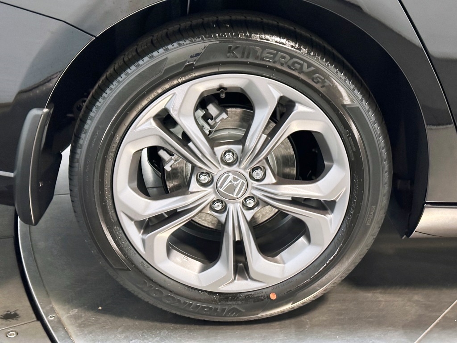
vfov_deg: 30.3
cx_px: 228
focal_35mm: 48
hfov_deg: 39.7
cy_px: 172
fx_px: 634
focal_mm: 6.86
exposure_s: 1/30
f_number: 1.78
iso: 640
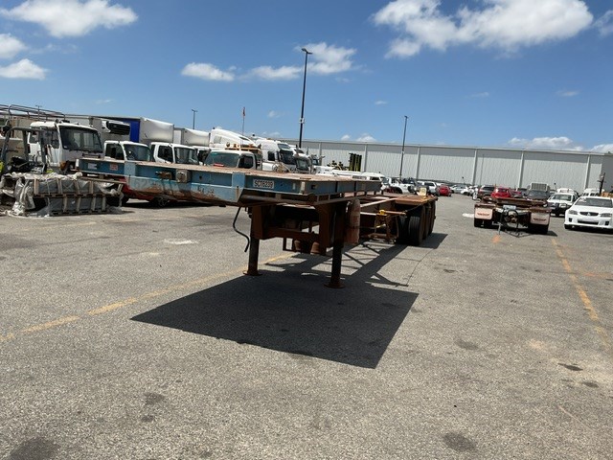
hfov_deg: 61.7
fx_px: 514
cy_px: 230
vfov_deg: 48.2
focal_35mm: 29
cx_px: 306
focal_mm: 3
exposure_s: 1/2538
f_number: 1.8
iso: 16
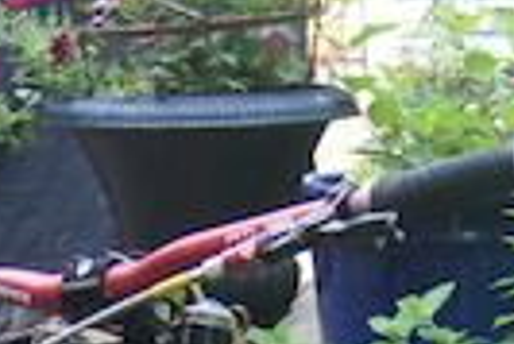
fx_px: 2830
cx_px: 186
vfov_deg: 6.4
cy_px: 982
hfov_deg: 10.4
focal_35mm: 198
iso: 100
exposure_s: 1/50
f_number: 4.5
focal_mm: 22
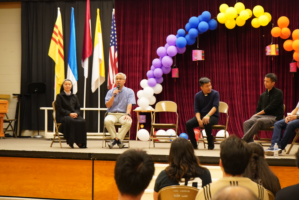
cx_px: 182
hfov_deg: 25.0
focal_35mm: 81
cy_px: 88
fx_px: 673
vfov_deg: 16.9
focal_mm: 66
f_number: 5.6
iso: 4000
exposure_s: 1/80
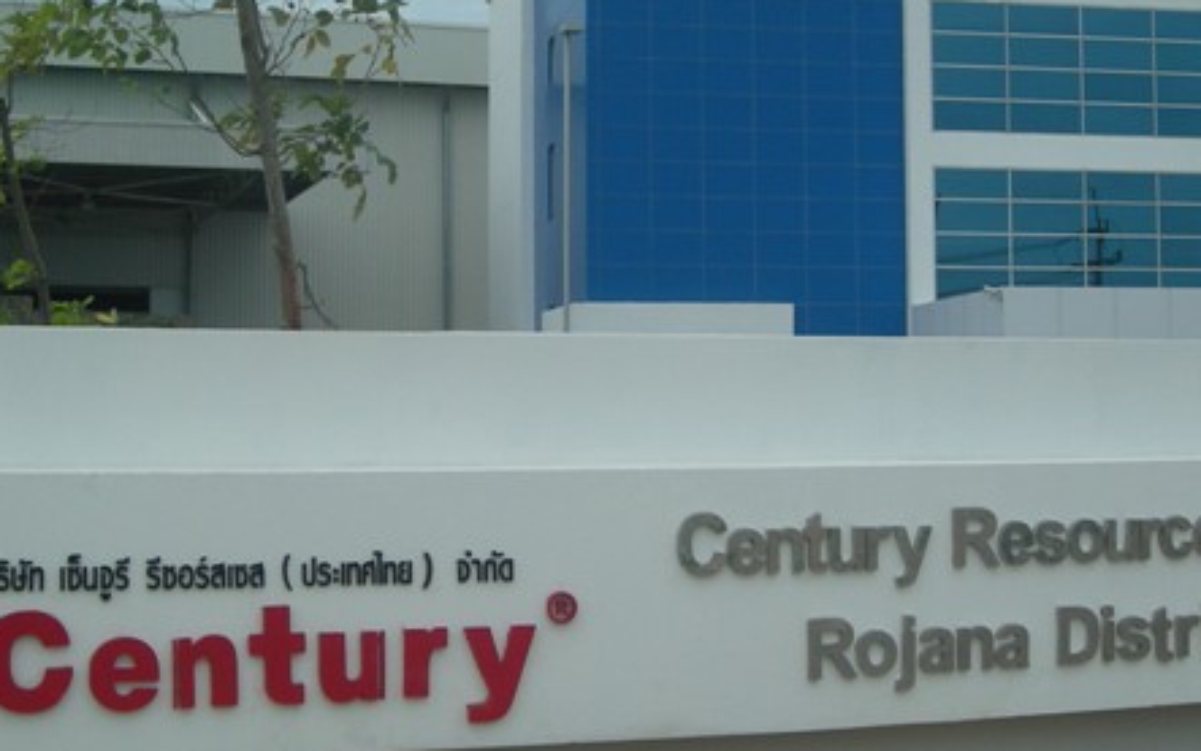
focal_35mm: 67
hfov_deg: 30.6
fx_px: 2193
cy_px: 239
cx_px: 680
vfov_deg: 19.4
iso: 50
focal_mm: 5.7
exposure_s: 1/356
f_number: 5.7
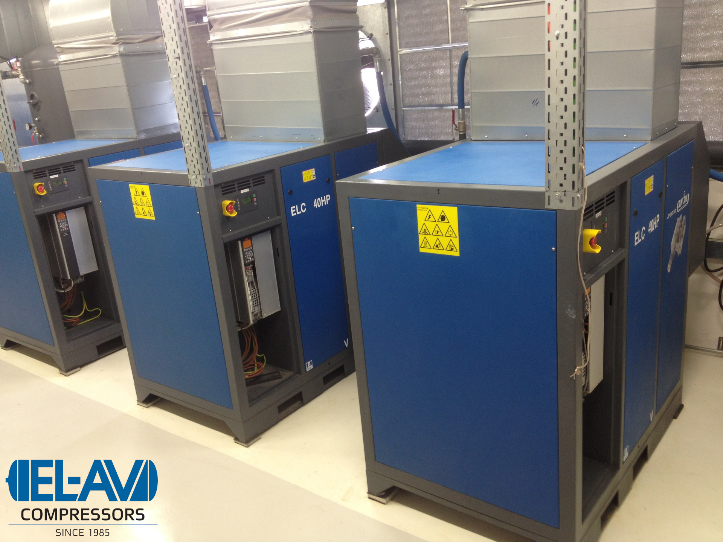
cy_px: 271
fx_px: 731
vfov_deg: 40.7
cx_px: 362
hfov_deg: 52.6
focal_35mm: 35
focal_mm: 4.28
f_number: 2.4
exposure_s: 1/20
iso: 80
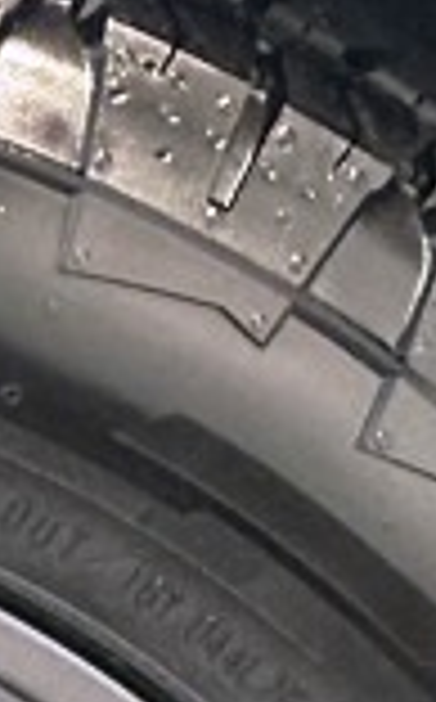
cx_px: -661
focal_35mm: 335
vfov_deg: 6.1
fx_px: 6393
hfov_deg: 3.8
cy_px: 1530
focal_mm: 6.86
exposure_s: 1/24
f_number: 1.78
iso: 640
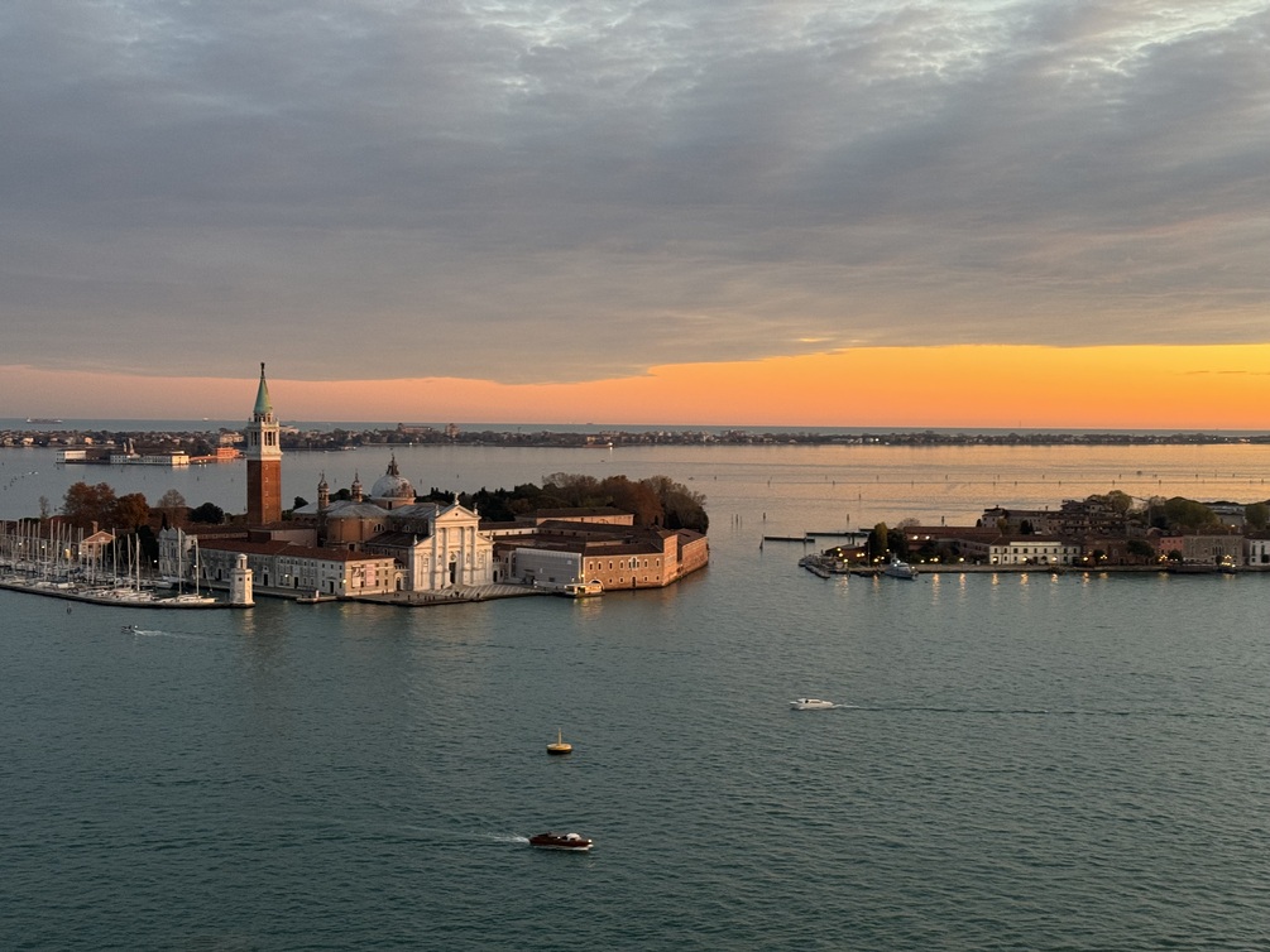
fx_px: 1761
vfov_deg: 30.3
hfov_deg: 39.7
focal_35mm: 48
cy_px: 476
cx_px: 635
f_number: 1.78
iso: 200
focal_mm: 6.76
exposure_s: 1/50
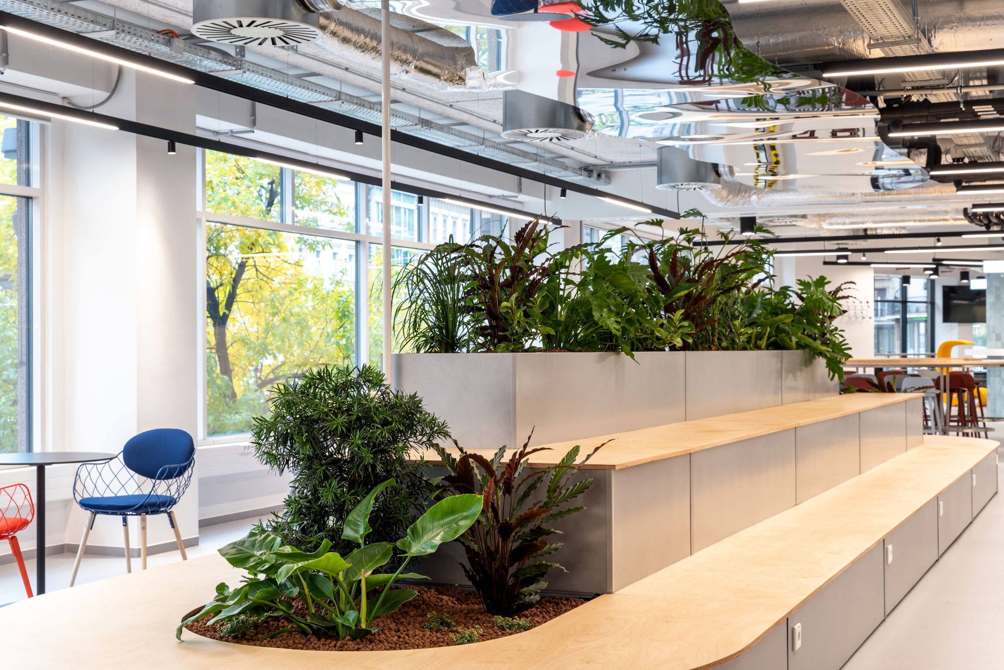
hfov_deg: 38.2
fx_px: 1451
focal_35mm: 52
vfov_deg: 26.0
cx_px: 502
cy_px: 335
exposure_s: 1/3
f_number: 9
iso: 200
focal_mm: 52
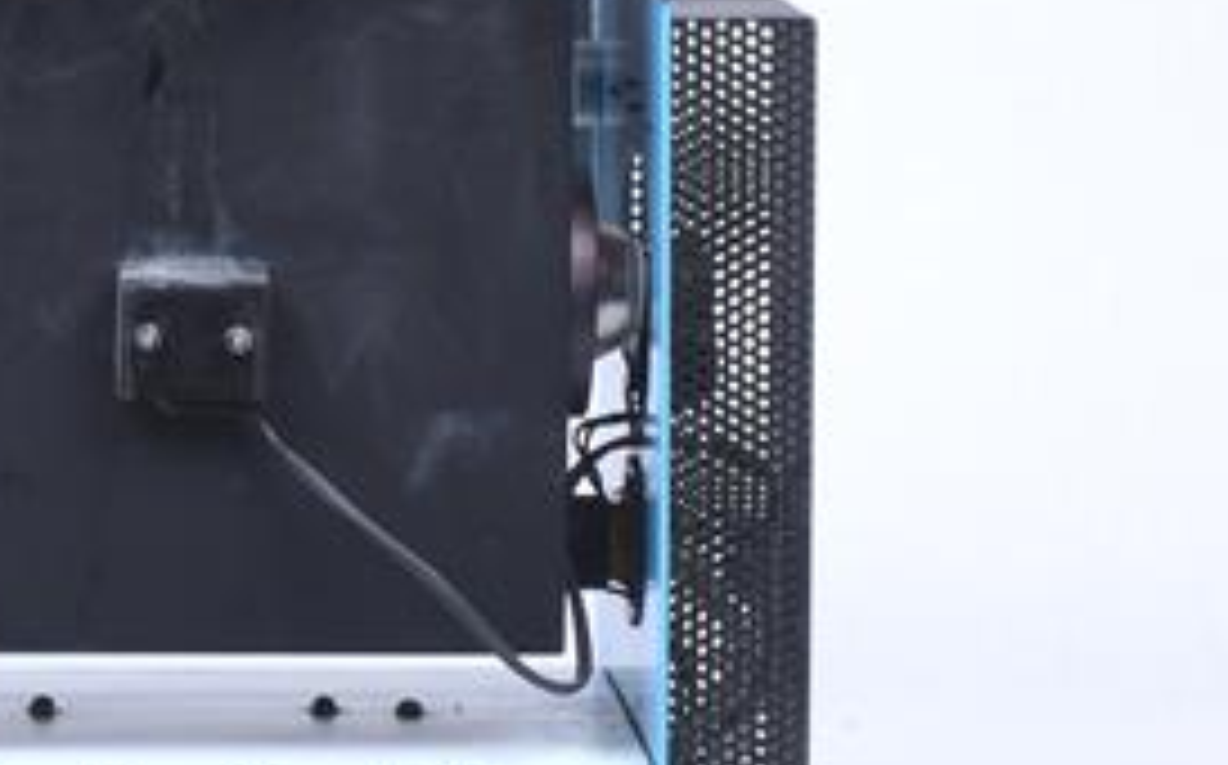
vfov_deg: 15.7
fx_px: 2775
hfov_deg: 24.3
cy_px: 472
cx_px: 130
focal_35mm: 83
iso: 200
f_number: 14
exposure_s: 1/200
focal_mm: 25
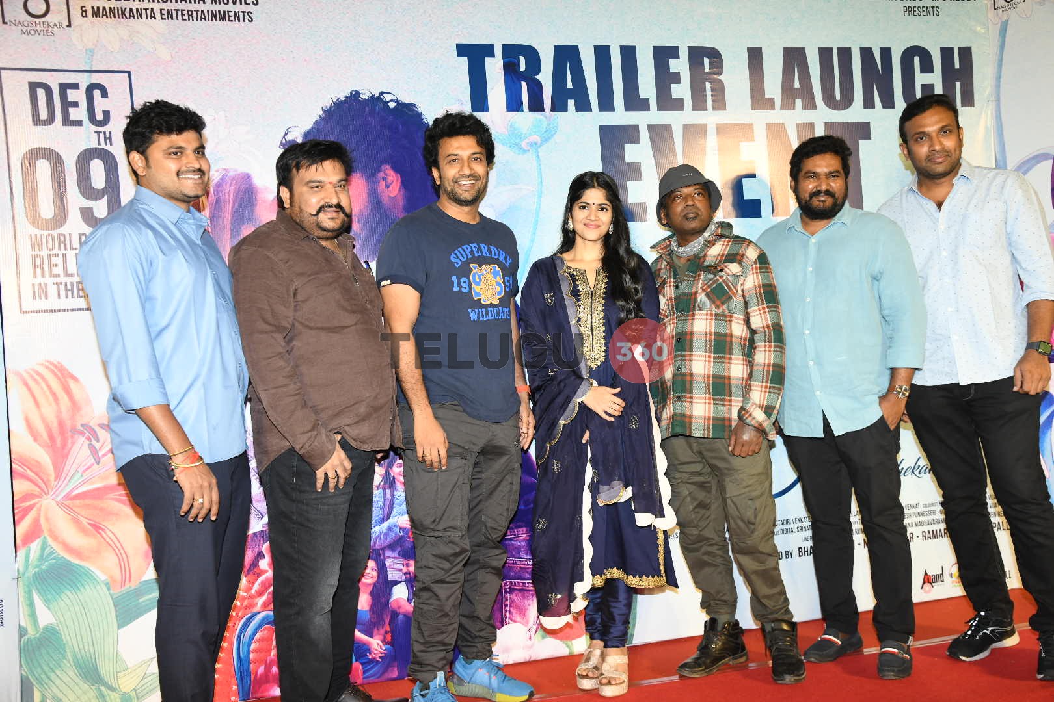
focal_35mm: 35
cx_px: 527
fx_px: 1025
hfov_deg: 54.4
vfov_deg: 37.9
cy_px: 351
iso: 1000
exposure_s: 1/125
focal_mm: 35
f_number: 6.3
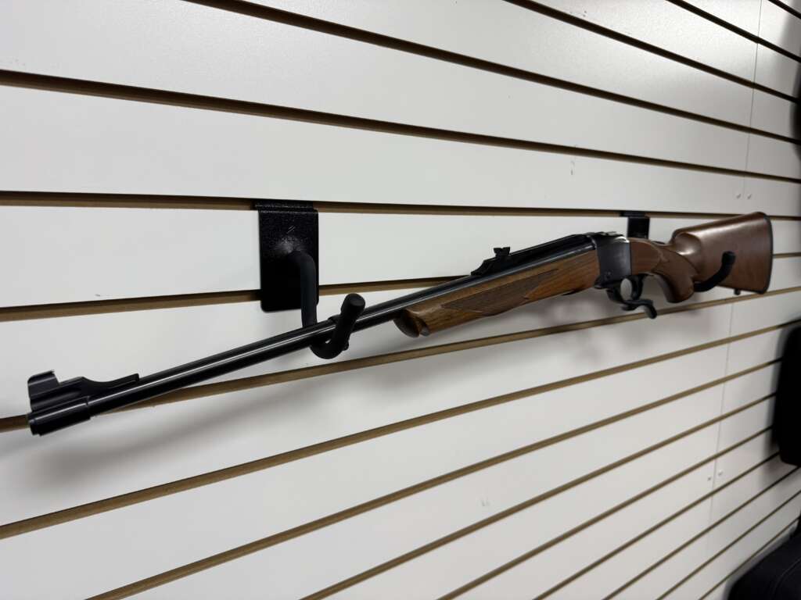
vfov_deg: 56.8
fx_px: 555
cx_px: 400
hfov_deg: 71.6
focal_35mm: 24
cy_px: 300
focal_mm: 6.76
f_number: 1.78
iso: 125
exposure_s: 1/120
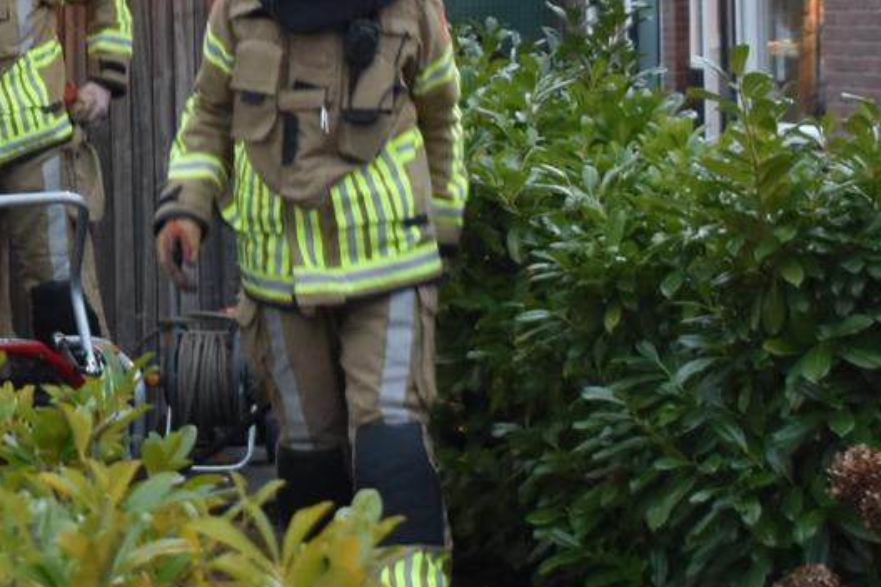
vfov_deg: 10.5
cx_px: 27
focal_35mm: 131
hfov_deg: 15.4
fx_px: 3206
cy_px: 158
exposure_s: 1/60
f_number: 2.8
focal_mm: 24
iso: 1400
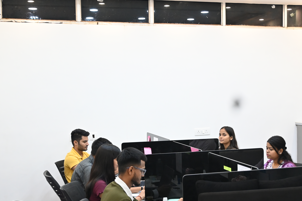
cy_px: 116
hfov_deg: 36.6
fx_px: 456
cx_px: 169
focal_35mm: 54
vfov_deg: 24.9
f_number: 3.8
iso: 1250
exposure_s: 1/125
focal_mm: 27.5
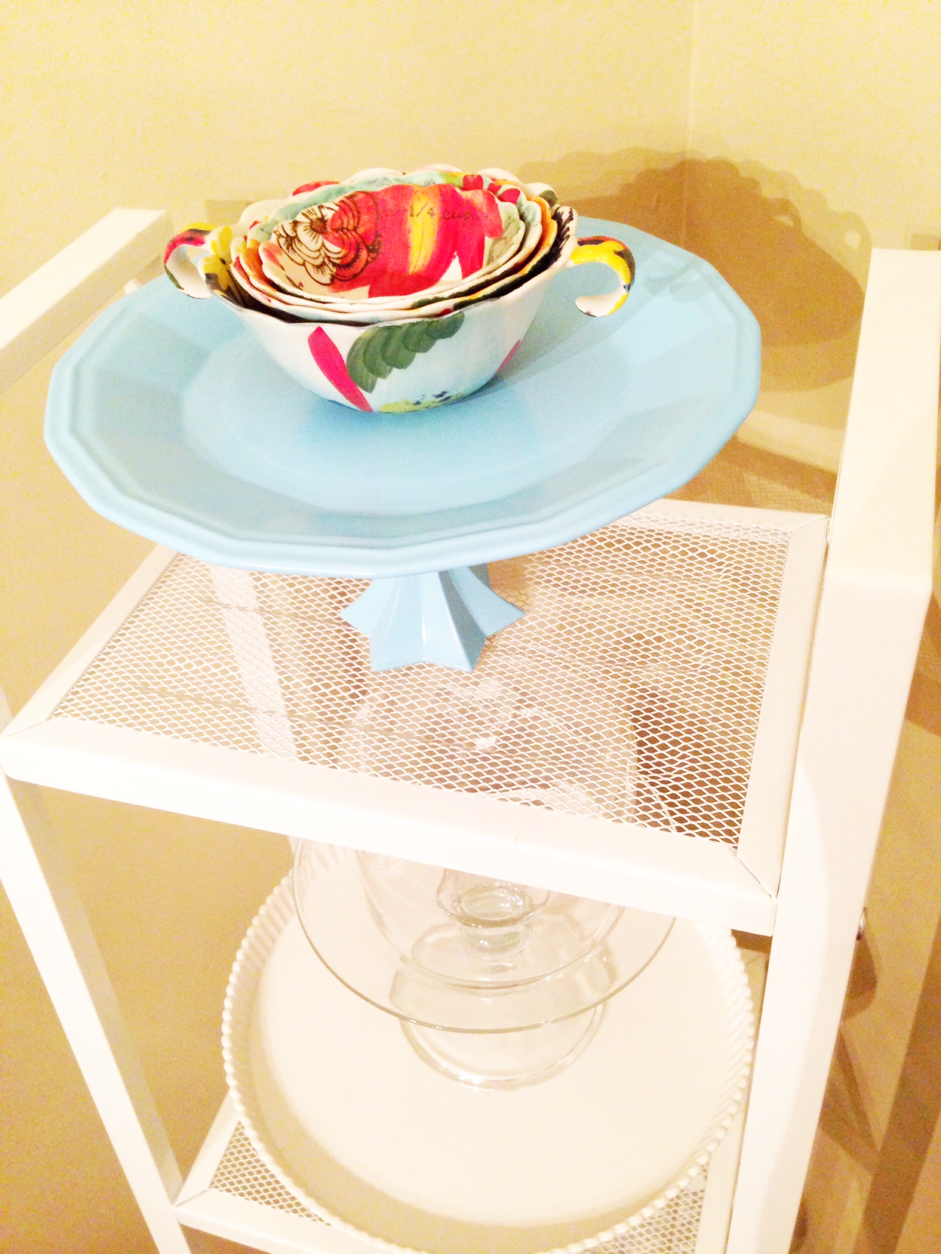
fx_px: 1196
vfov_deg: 55.4
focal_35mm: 33
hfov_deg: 42.9
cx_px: 470
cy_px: 627
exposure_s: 1/20
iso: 250
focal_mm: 4.12
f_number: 2.4
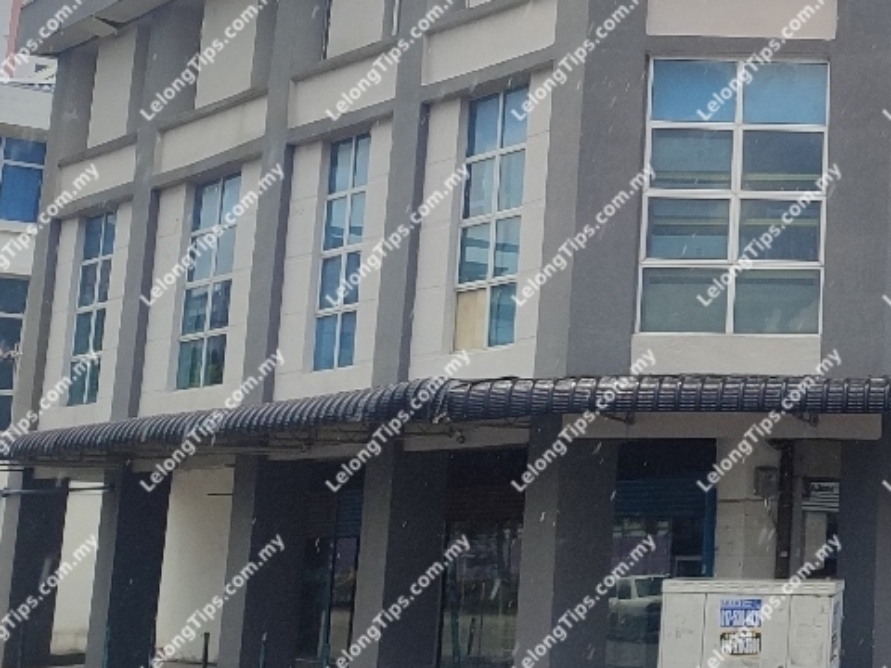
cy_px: 221
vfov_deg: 24.7
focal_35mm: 59
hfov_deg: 28.9
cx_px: 1029
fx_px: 1519
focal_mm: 5.89
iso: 50
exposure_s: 1/1008
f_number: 1.89
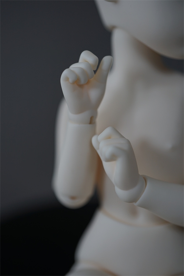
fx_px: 383
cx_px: 92
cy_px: 138
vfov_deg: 39.6
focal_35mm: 50
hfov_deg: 27.0
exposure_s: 1/60
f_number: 2.8
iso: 100
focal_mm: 50
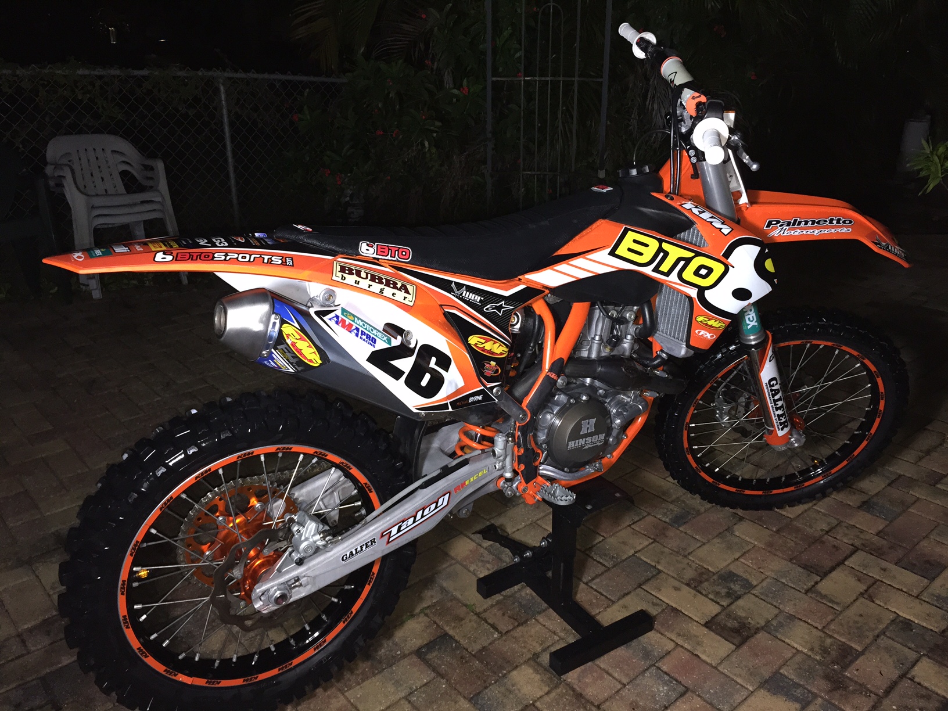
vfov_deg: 48.2
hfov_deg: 61.7
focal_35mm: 29
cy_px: 356
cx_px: 474
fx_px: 794
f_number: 2.2
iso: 200
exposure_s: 1/20
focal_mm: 4.15
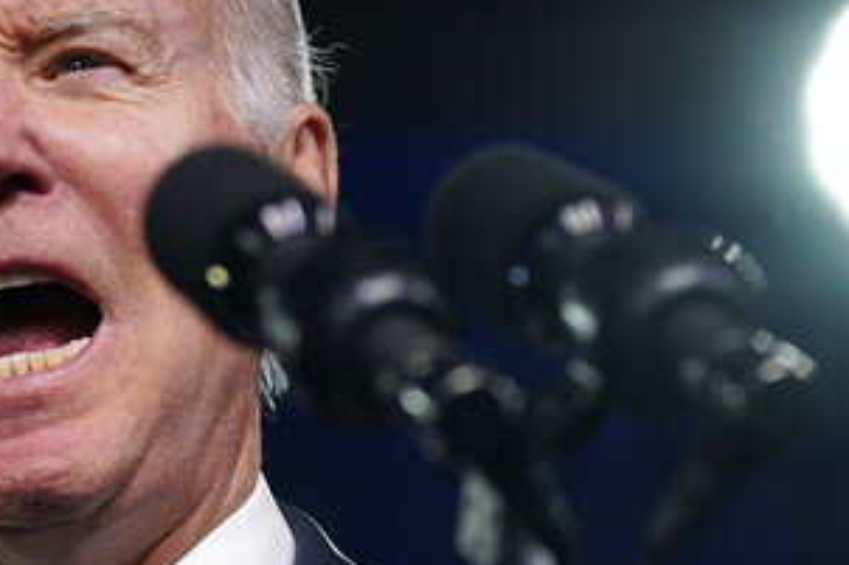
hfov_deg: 4.5
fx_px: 10866
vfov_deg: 3.0
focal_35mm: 461
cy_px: 611
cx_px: 93
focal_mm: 136
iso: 640
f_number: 2.8
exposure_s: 1/250
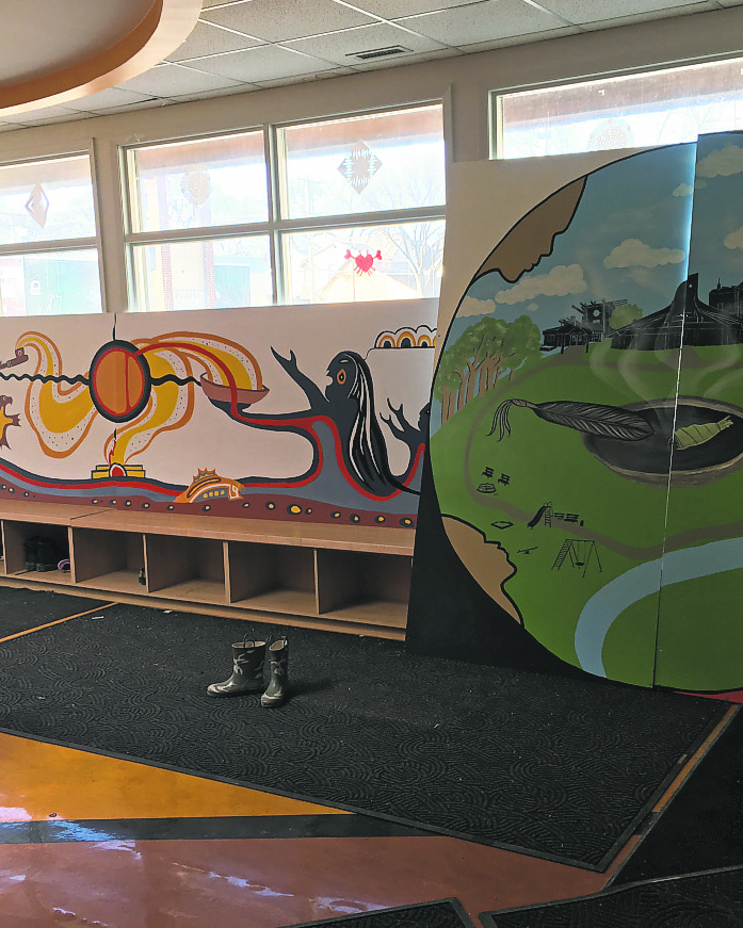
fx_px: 1072
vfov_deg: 46.8
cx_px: 378
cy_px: 452
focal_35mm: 39
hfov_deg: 38.2
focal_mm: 4.15
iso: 32
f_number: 2.2
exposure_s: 1/60
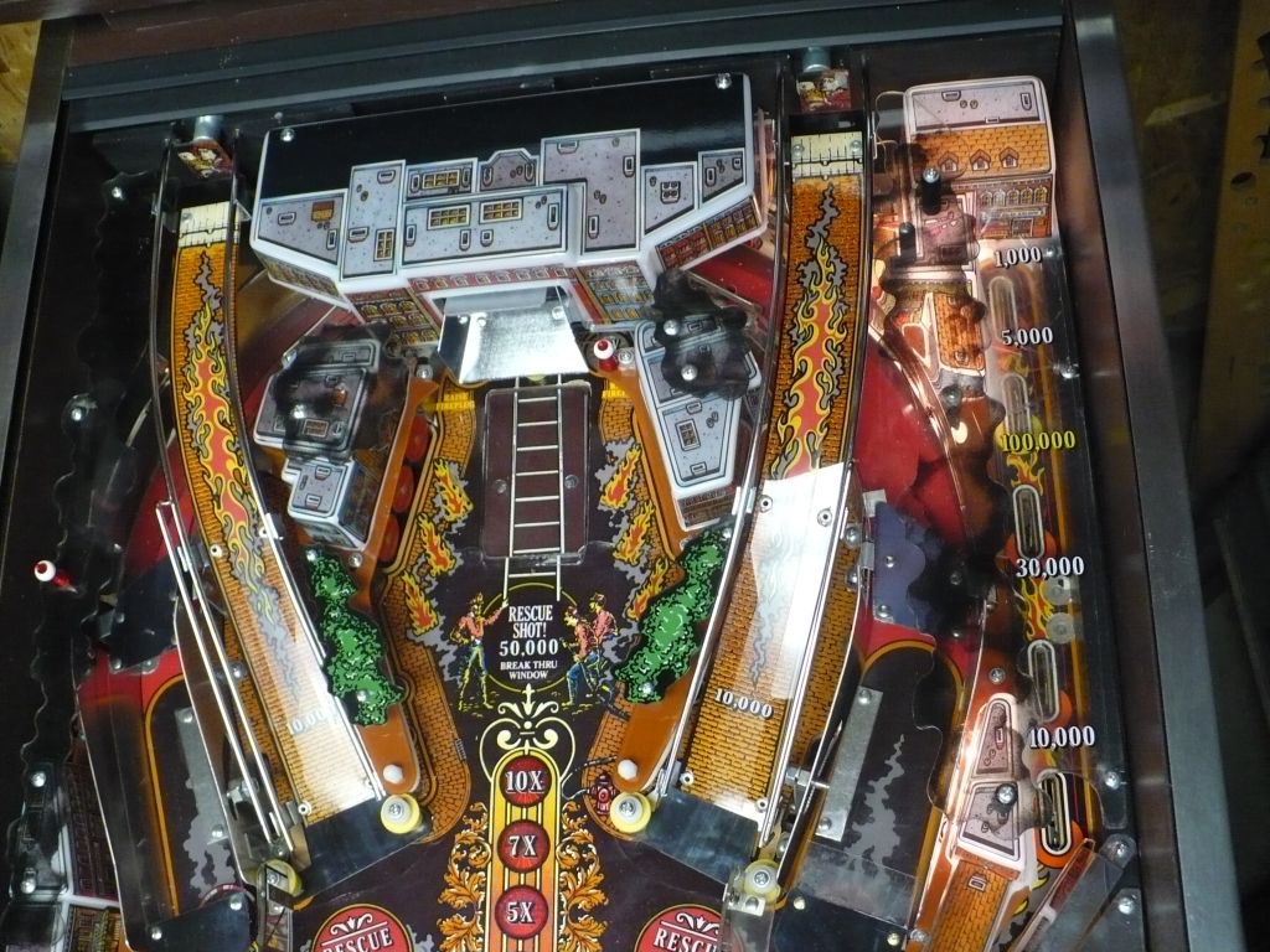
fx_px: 1357
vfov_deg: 38.7
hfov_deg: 50.1
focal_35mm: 37
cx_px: 635
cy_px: 476
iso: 400
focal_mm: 6.1
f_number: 2.8
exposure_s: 1/30
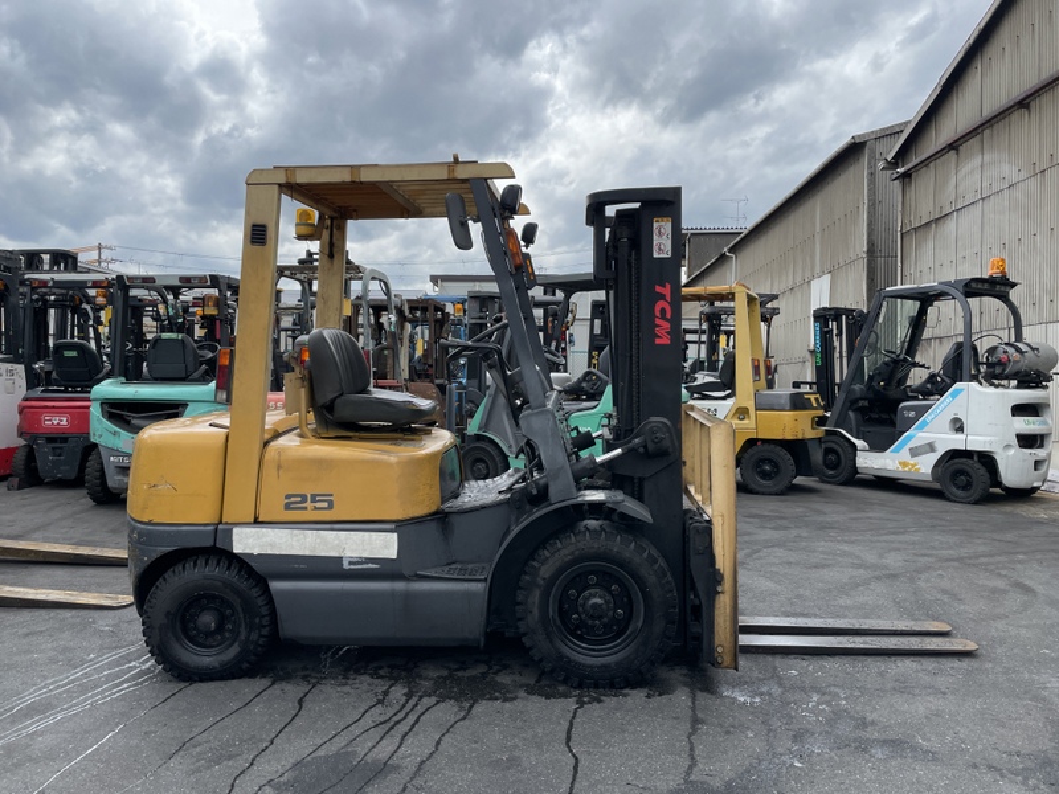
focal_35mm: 26
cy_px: 397
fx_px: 795
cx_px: 530
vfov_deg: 53.1
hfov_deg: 67.3
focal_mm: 4.2
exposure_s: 1/2132
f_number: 1.6
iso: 32
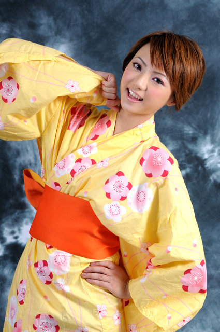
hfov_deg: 8.7
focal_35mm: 158
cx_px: 110
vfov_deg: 13.1
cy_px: 166
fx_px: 1448
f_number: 8
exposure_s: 1/160
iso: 200
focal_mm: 105
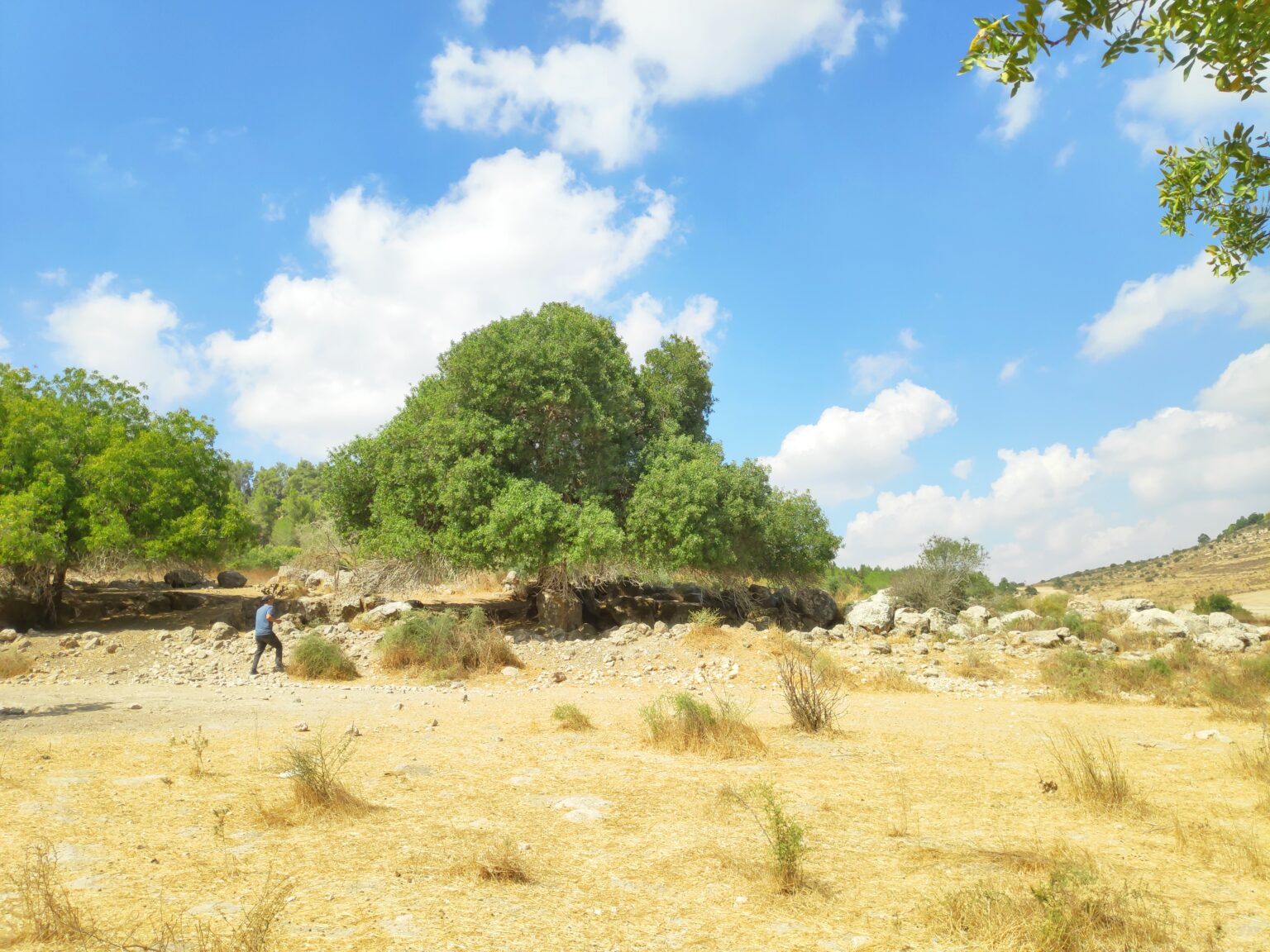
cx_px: 635
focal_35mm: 20
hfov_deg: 81.7
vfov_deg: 66.0
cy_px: 476
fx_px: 734
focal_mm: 3.94
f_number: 1.9
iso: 100
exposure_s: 1/2478
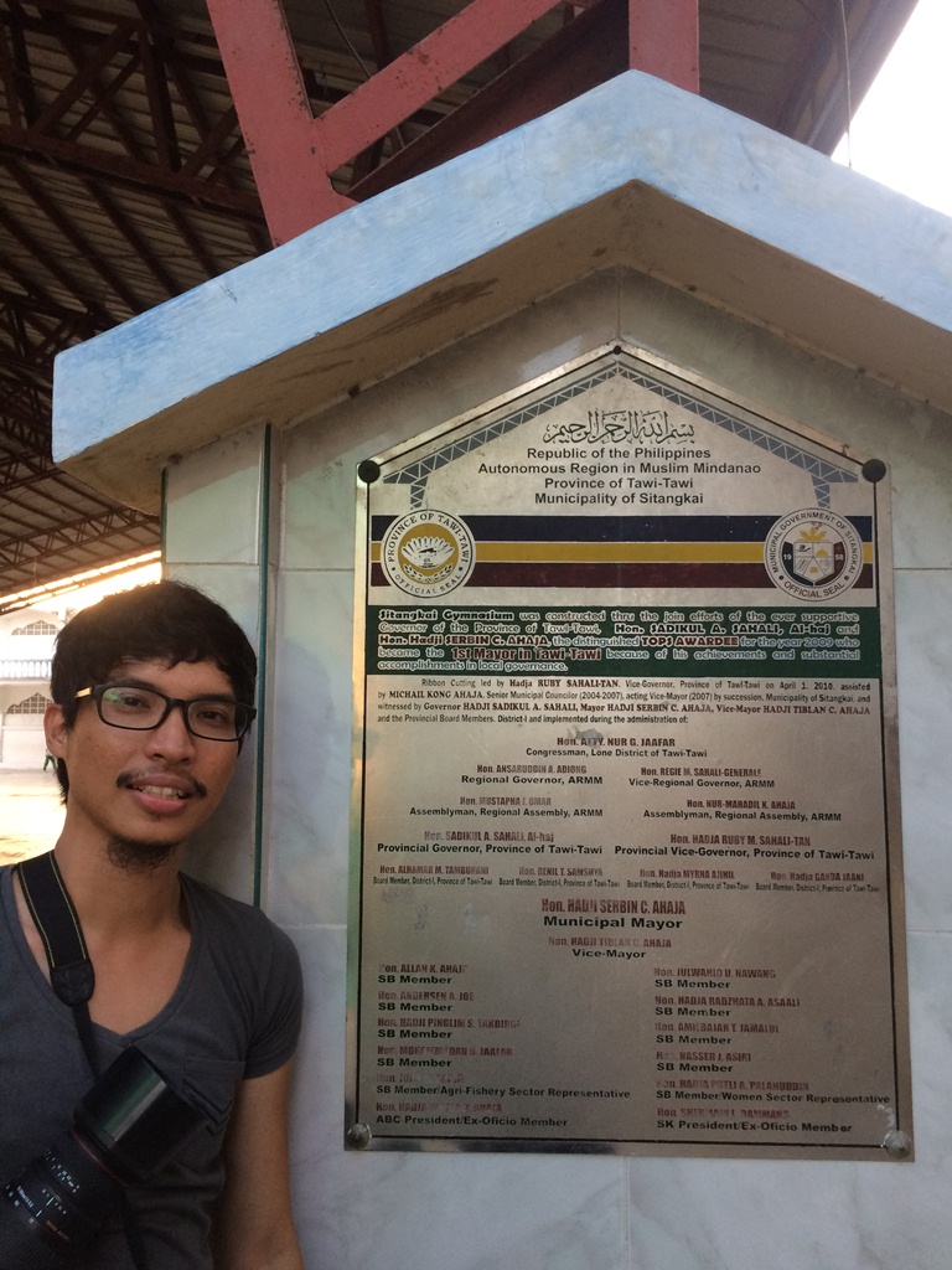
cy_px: 635
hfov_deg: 48.2
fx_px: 1063
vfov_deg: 61.7
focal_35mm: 29
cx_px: 476
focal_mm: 4.15
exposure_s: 1/30
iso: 50
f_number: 2.2
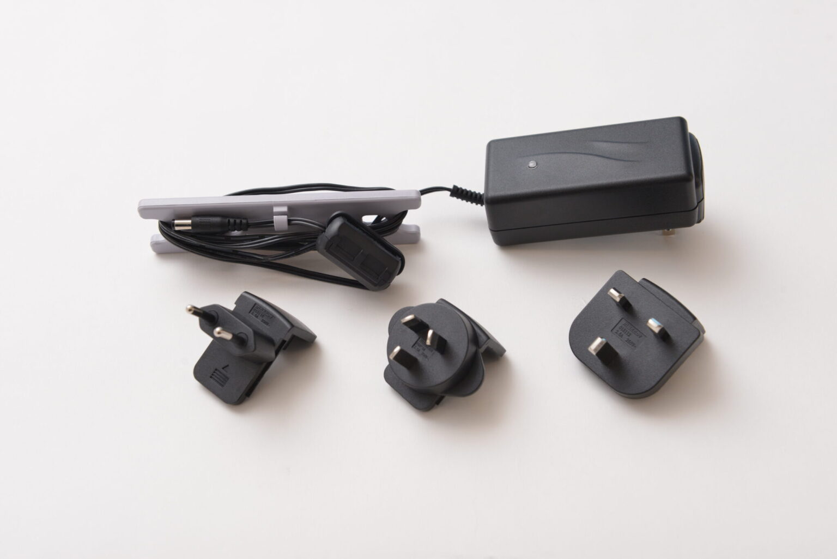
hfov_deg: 41.1
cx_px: 418
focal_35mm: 48
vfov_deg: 28.1
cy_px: 280
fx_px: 1116
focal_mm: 48
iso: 500
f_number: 7.1
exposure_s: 1/200
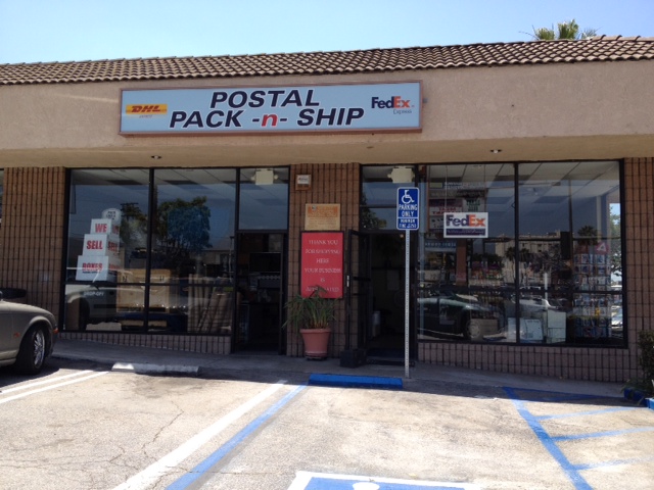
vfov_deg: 40.7
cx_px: 327
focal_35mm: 35
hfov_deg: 52.6
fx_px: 661
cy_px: 245
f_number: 2.4
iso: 64
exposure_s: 1/792
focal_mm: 4.28
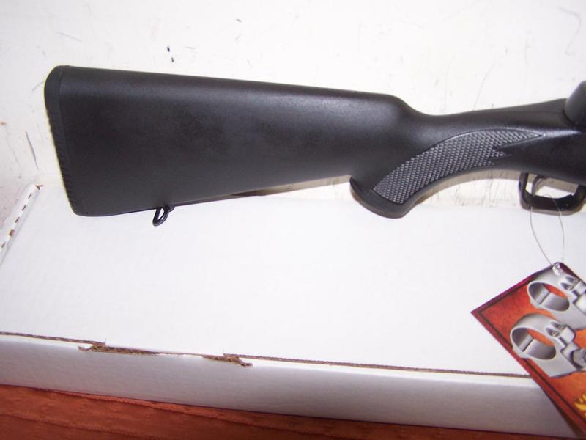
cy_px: 220
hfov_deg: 49.0
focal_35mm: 38
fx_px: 643
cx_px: 293
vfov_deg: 37.7
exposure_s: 1/60
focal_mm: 6.3
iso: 140
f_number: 2.8
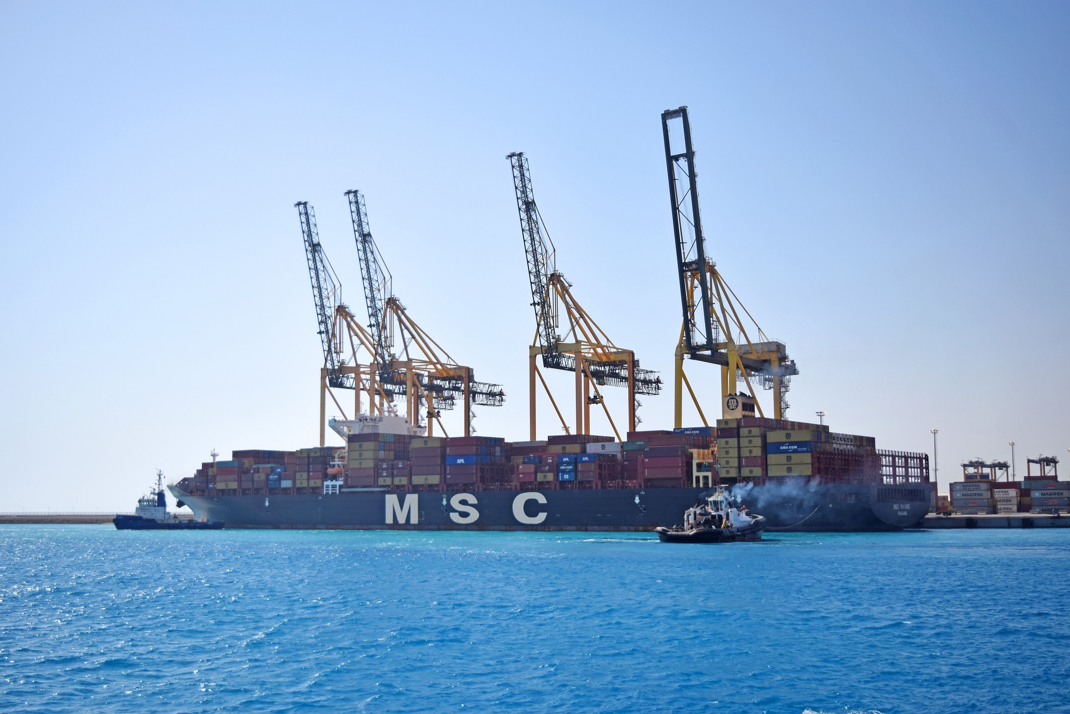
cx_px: 535
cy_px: 357
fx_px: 1204
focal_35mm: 40
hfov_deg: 47.9
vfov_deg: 33.0
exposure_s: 1/4000
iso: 250
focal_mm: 27
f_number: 4
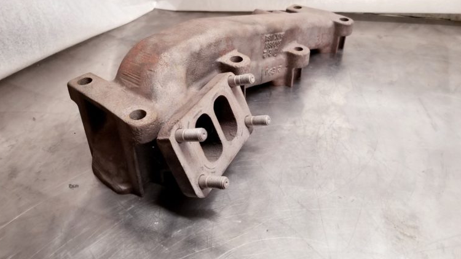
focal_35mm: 29
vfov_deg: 39.8
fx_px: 355
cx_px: 229
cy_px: 92
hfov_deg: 66.1
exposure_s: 1/30
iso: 200
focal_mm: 4.3
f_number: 1.7
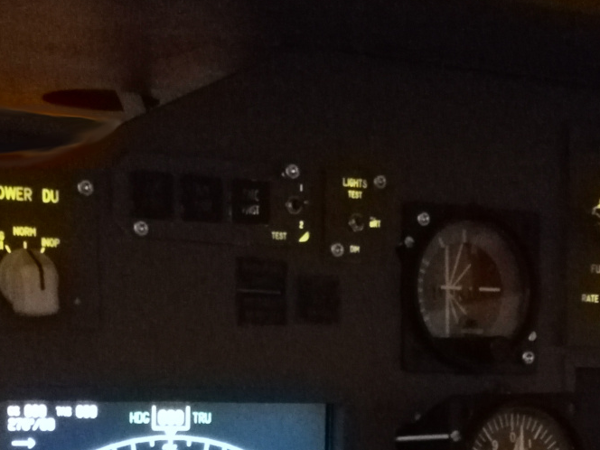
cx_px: 302
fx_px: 1404
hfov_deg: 24.1
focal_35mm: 81
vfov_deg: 17.6
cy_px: 492
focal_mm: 2.96
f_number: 2
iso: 3555
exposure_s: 1/15
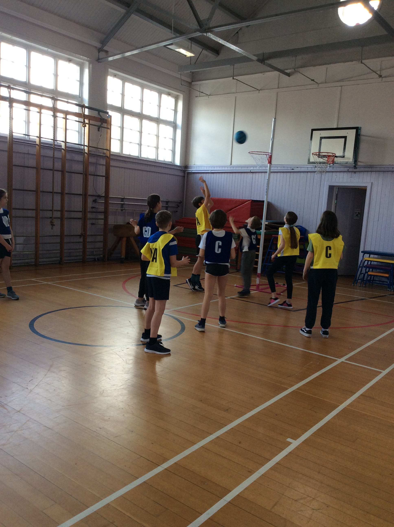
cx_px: 197
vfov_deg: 56.9
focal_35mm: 32
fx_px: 487
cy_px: 264
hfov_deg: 44.1
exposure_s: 1/33
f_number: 2.4
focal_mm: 3.3
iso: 40
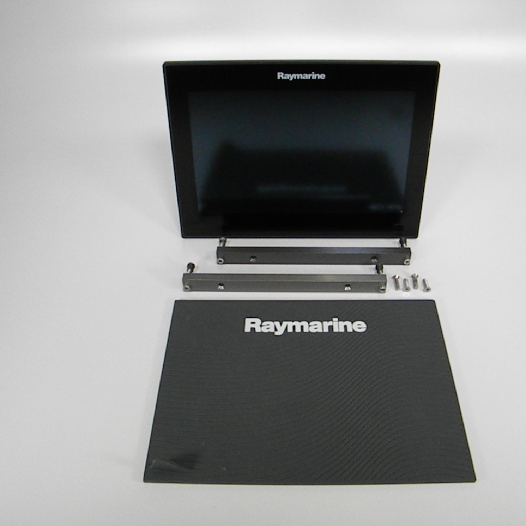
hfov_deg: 48.3
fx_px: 585
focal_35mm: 34
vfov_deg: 48.5
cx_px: 297
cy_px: 261
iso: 720
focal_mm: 5
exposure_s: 1/713
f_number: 3.5
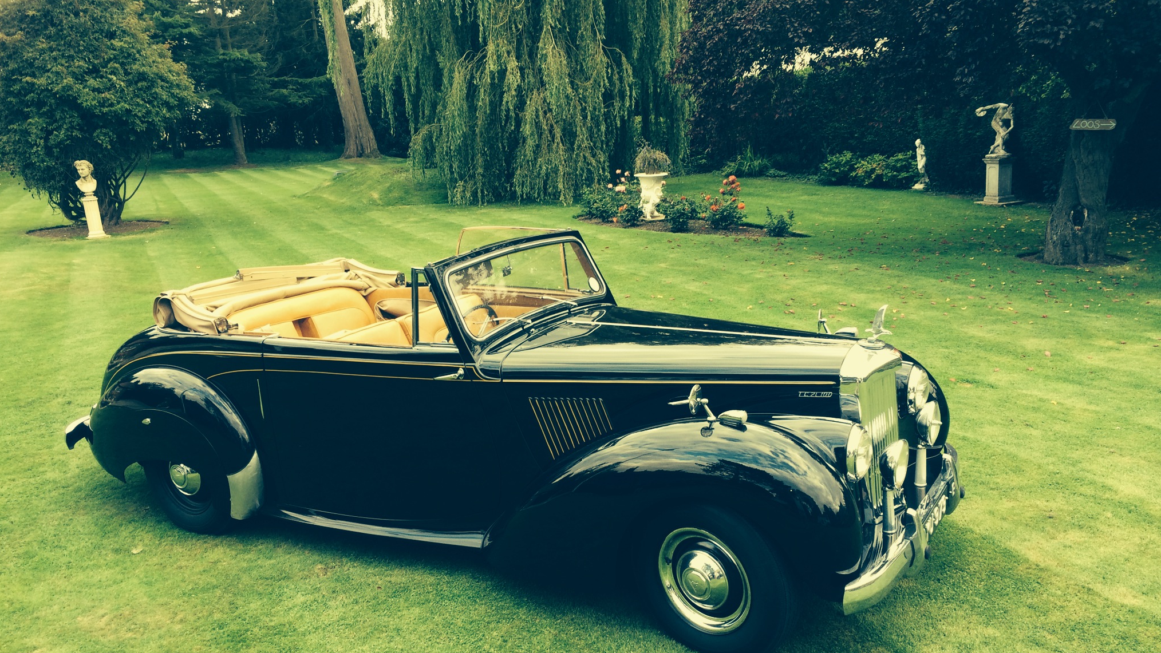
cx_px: 584
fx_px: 1016
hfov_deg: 59.5
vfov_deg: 35.6
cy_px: 382
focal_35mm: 33
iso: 40
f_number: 2.2
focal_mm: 4.12
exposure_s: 1/60
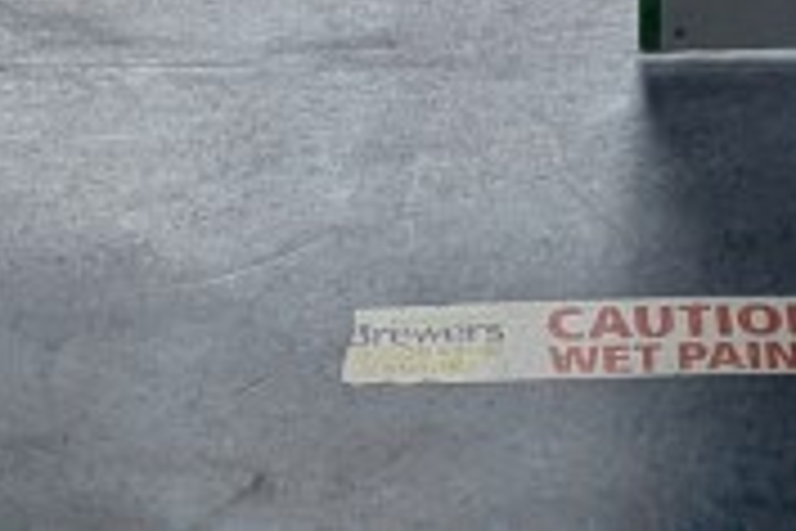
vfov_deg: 6.7
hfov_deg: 12.1
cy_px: -1490
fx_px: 3736
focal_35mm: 169
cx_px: 735
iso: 53
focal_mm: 6.81
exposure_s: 1/136
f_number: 1.85
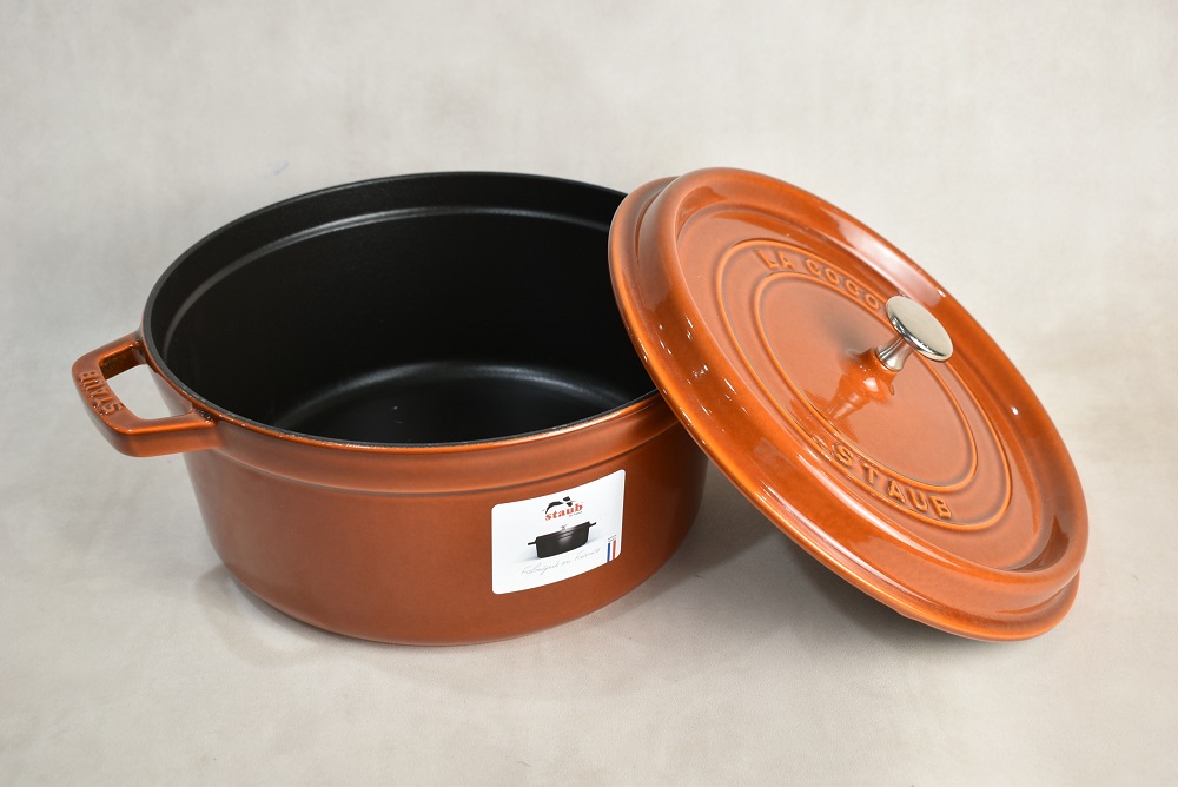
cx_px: 589
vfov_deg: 28.1
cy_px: 394
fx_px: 1572
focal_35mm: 48
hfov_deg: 41.1
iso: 200
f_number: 5.6
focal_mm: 32
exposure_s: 1/15
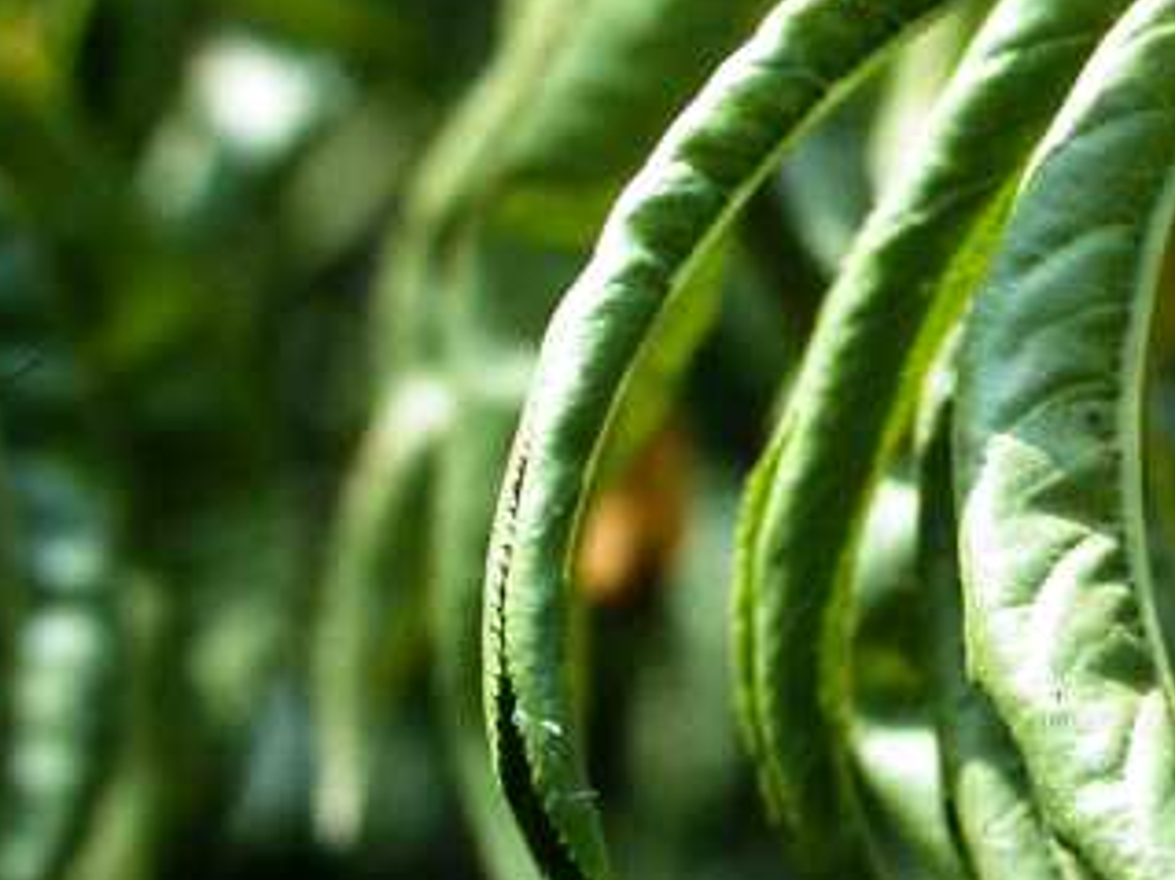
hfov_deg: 9.4
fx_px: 7058
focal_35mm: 208
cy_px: 475
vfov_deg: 7.1
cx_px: 1429
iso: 100
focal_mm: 17.3
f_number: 4.6
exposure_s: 1/143
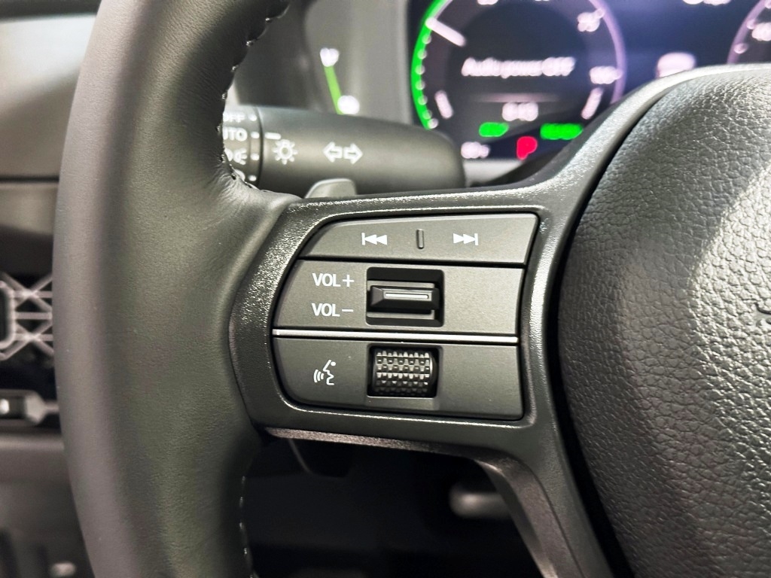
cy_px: 289
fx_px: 1069
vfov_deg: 30.3
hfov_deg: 39.7
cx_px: 386
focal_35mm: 48
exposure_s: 1/24
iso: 640
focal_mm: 6.86
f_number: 1.78
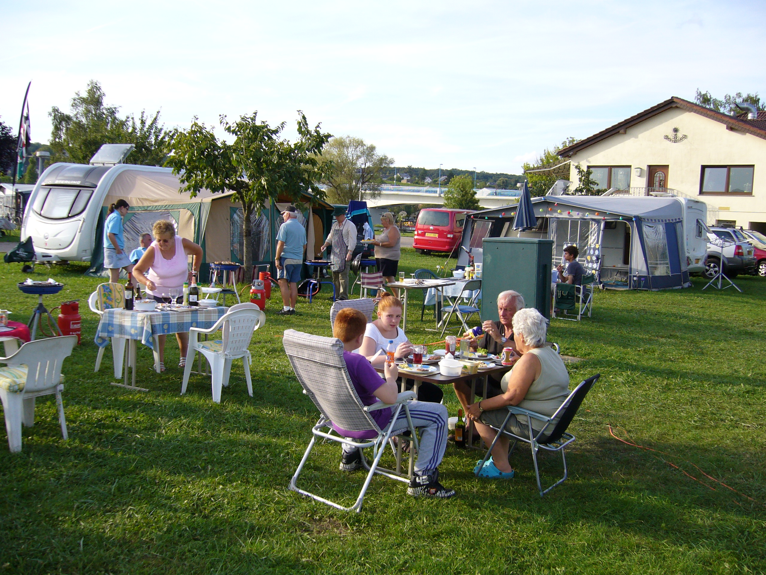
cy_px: 288
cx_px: 383
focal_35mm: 35
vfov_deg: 40.7
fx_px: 774
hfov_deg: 52.6
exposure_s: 1/400
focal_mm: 5.8
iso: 80
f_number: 2.8
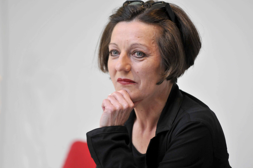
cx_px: 126
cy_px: 84
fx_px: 2106
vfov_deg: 4.6
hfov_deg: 6.9
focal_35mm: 300
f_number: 2.8
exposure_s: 1/80
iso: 800
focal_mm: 200
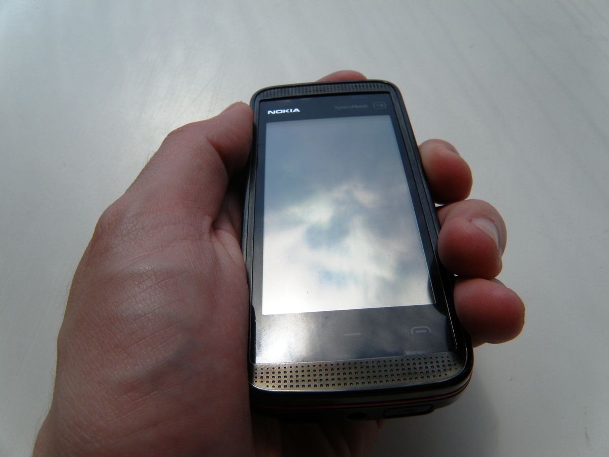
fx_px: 457
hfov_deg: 67.3
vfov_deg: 53.1
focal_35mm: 26
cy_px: 228
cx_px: 304
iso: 64
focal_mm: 4.6
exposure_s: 1/500
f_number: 5.6
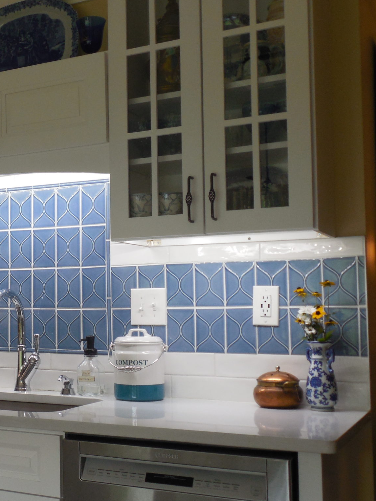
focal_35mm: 52
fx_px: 753
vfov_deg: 36.8
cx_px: -13
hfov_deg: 26.3
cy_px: 261
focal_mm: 5.6
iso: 180
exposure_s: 1/30
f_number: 3.6
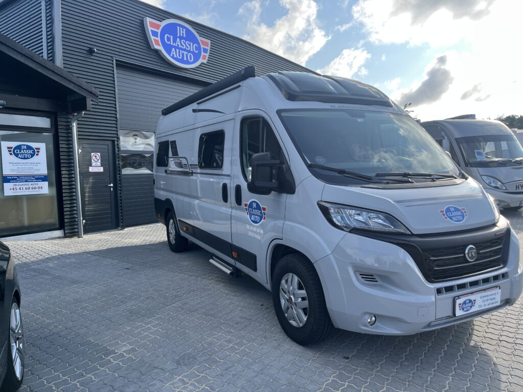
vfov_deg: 53.1
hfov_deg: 67.3
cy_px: 196
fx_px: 393
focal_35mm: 26
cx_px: 262
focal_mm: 5.1
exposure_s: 1/1325
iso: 50
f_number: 1.6
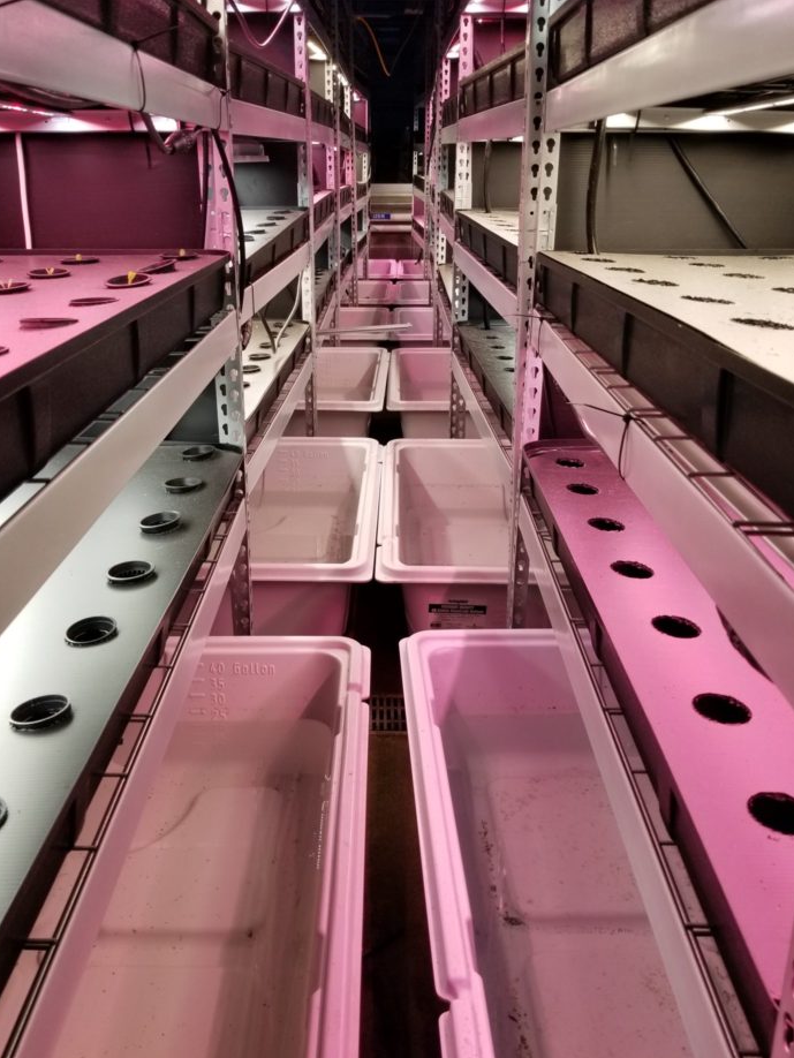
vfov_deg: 61.5
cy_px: 478
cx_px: 358
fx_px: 886
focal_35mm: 29
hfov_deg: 48.2
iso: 50
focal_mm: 4.25
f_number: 1.7
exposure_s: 1/216
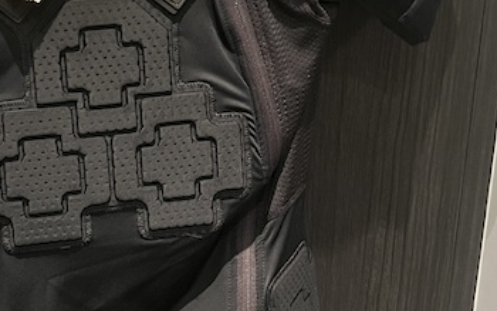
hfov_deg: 31.9
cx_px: 124
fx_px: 854
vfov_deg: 20.6
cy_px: 107
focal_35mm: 63
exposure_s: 1/30
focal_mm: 5.1
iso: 1000
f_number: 1.6
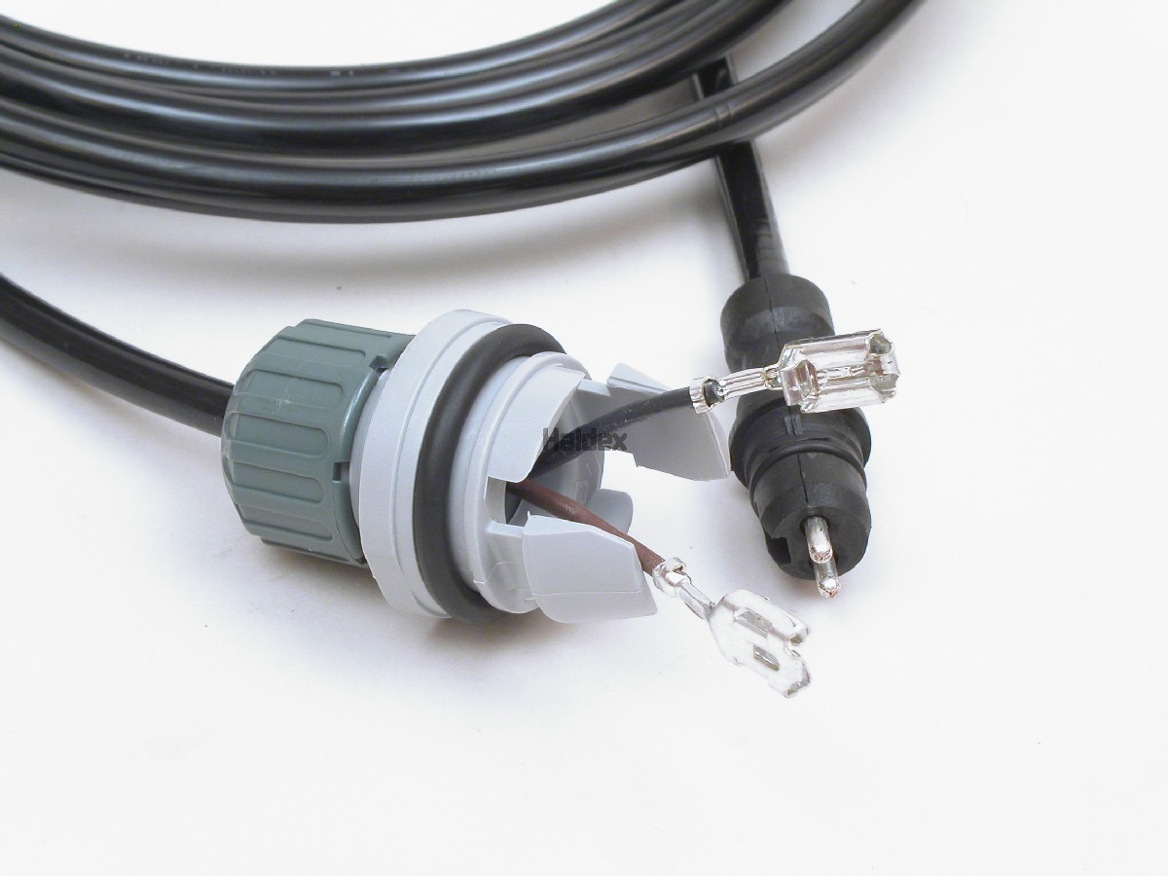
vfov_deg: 13.0
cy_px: 438
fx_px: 3847
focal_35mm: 114
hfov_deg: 17.3
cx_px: 584
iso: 100
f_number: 6.7
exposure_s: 1.5
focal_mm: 23.4
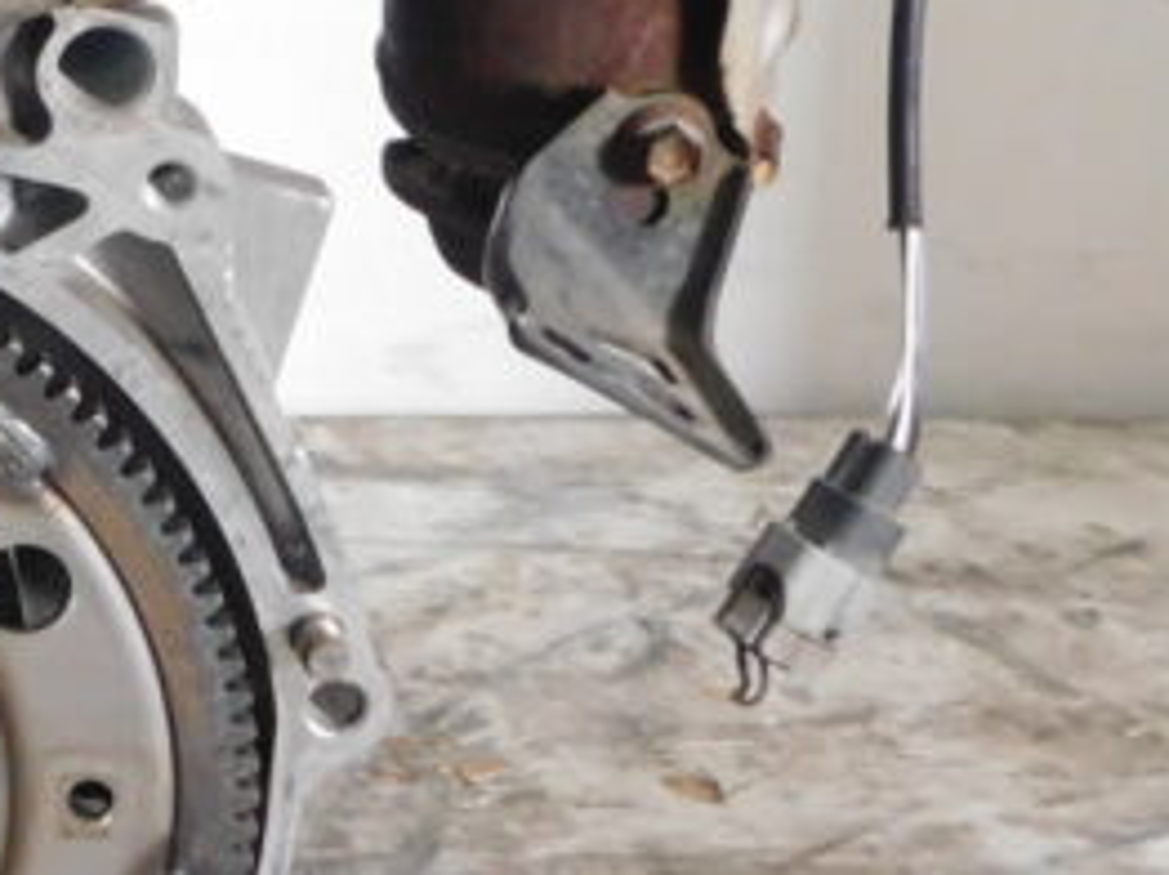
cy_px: 22
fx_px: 3037
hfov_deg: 19.2
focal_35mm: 90
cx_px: -567
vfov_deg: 16.1
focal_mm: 4
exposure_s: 1/30
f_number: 3
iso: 360
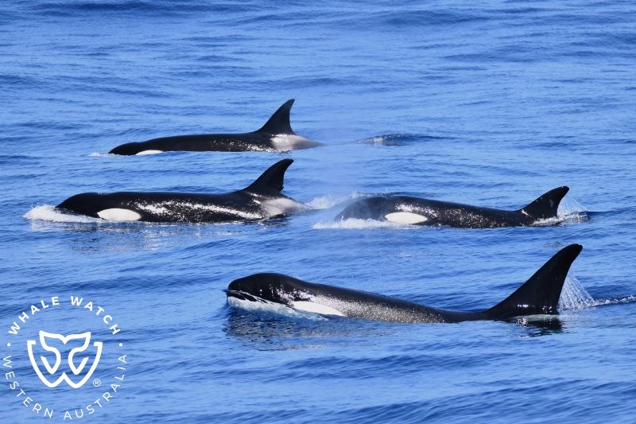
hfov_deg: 6.2
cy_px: 212
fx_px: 5828
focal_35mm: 330
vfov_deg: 4.2
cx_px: 318
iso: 400
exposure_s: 1/1600
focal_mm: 220
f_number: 6.3
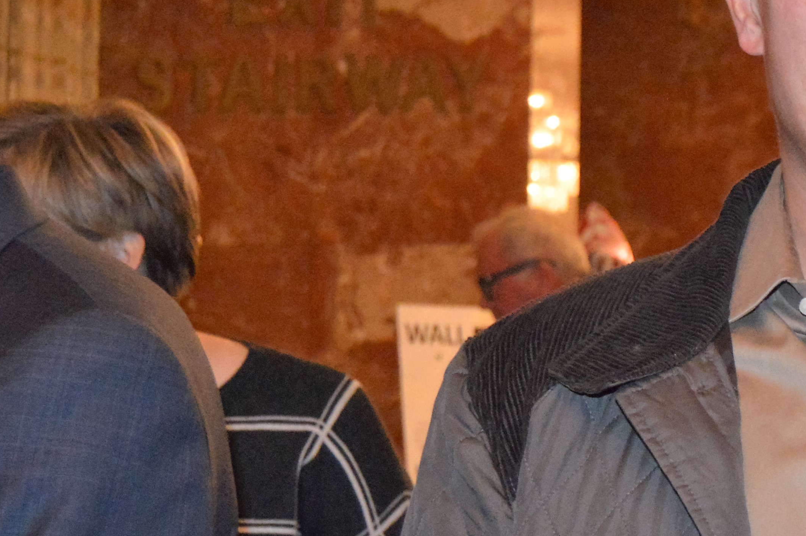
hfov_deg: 19.0
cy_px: 328
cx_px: 1057
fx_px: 2215
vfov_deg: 13.8
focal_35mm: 99
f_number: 3.8
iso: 3200
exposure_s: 1/60
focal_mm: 24
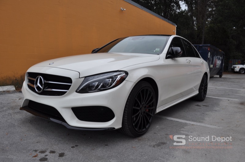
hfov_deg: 67.5
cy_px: 81
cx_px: 122
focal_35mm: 27
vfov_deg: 47.8
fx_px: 183
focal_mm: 18
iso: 200
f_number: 8
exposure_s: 1/250
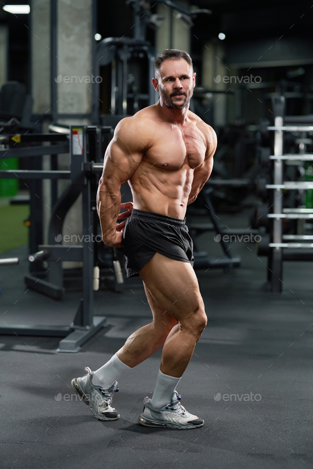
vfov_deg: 23.9
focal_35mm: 85
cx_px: 156
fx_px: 1108
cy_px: 234
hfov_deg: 16.1
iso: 400
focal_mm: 85
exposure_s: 1/160
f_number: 2.2
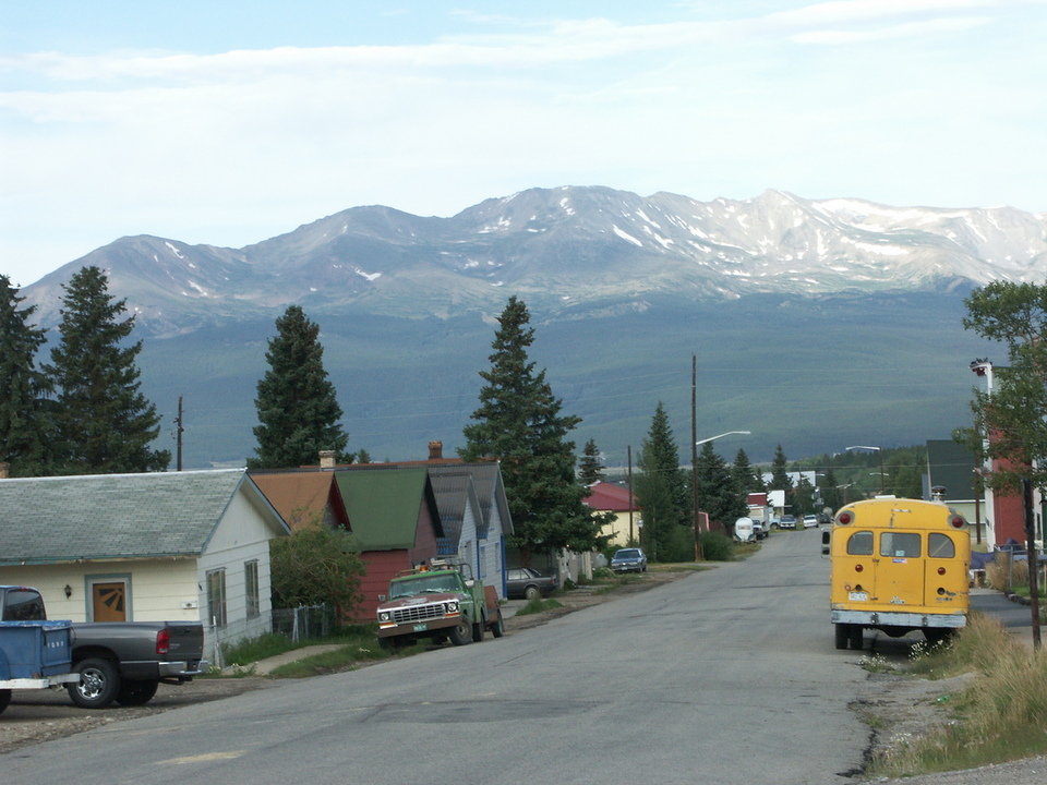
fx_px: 2964
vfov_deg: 15.1
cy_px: 392
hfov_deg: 20.0
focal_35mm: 98
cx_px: 524
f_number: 7.1
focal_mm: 24.19
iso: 100
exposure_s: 1/250
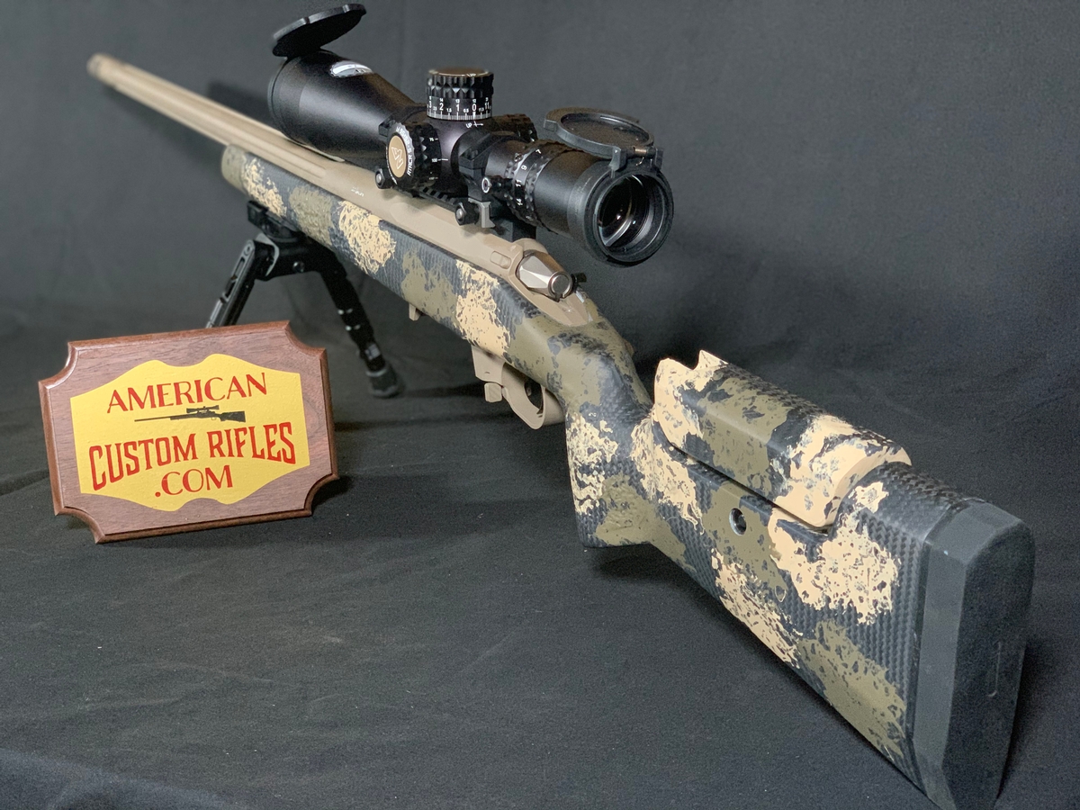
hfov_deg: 36.8
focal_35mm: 52
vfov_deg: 28.0
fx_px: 1622
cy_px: 405
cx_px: 540
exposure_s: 1/40
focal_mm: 6
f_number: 2.4
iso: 320
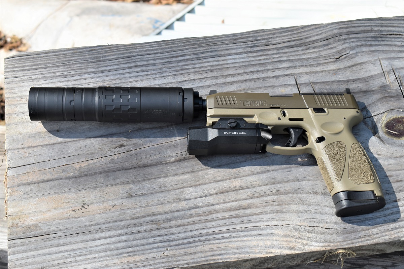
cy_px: 134
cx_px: 202
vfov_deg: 22.6
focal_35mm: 60
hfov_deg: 33.4
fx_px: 673
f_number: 8
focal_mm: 40
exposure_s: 1/250
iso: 110
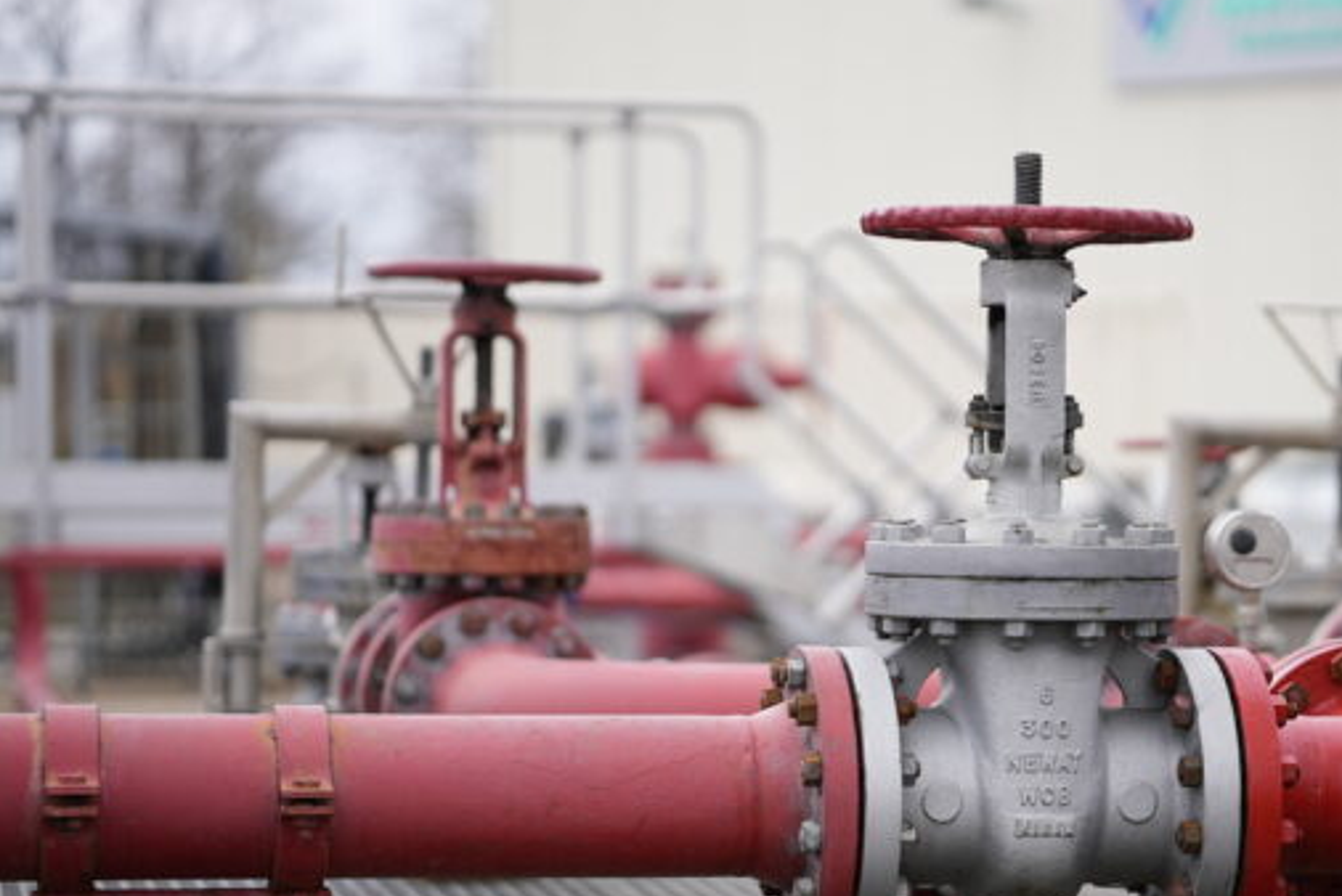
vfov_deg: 10.6
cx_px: 886
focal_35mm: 129
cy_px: 532
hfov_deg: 15.8
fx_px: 4811
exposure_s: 1/2000
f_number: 1.8
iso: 320
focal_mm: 85
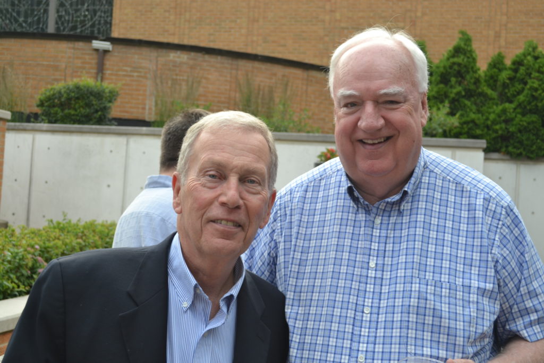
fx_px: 680
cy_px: 182
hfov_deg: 43.6
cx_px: 272
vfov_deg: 29.9
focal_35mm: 45
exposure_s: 1/125
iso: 200
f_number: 5.6
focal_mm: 30
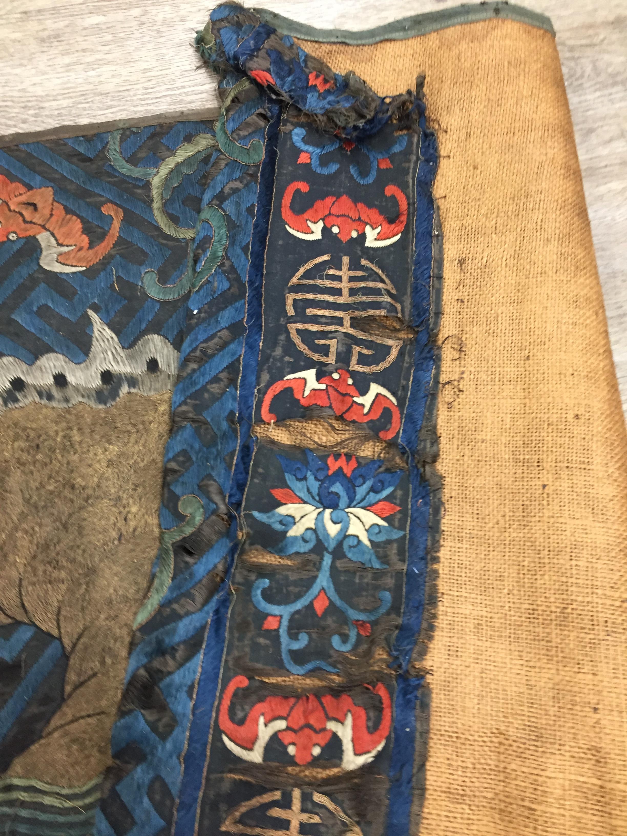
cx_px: 314
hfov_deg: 48.2
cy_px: 418
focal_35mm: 29
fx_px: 700
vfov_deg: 61.7
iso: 200
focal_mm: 4.15
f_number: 2.2
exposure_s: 1/33
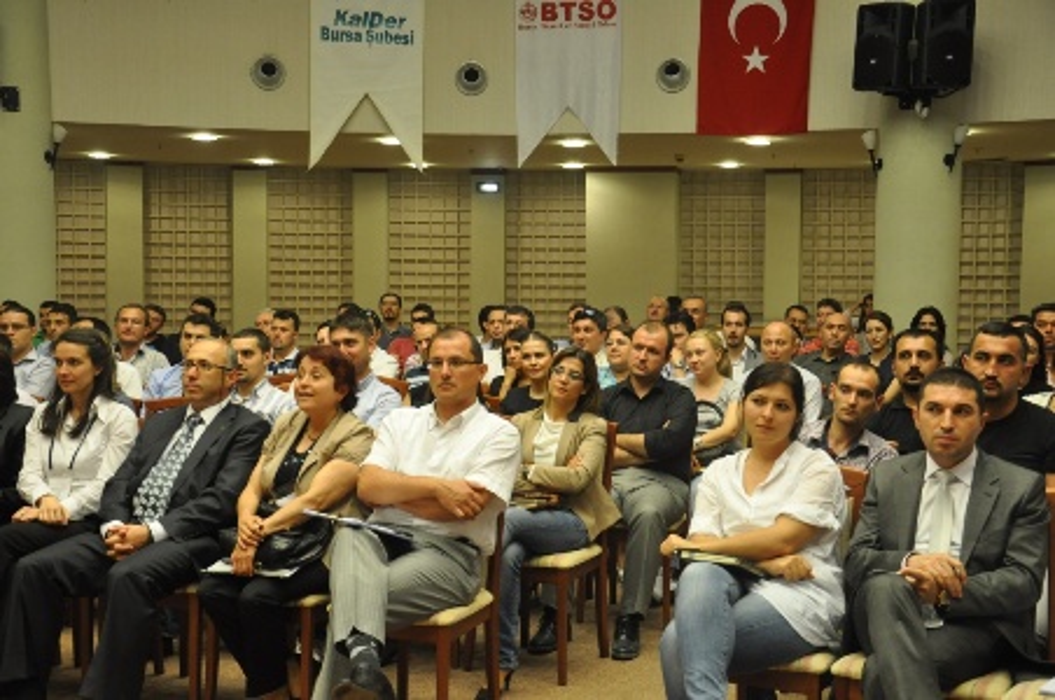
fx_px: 1492
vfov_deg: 26.4
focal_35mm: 51
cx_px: 528
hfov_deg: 38.9
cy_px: 350
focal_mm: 34
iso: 1000
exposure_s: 1/40
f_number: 4.2
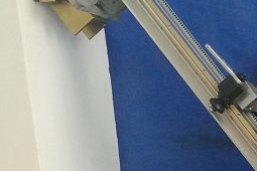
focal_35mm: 110
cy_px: 244
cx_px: 430
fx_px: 785
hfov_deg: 16.3
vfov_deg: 12.0
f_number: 2
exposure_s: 1/33.3
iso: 200
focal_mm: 4.04
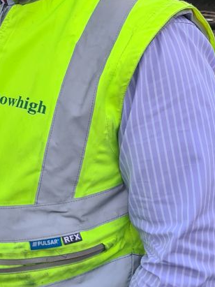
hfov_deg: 18.1
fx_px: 630
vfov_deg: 25.4
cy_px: 80
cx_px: -67
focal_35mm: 76
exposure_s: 1/668
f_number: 1.8
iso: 50
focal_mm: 5.4
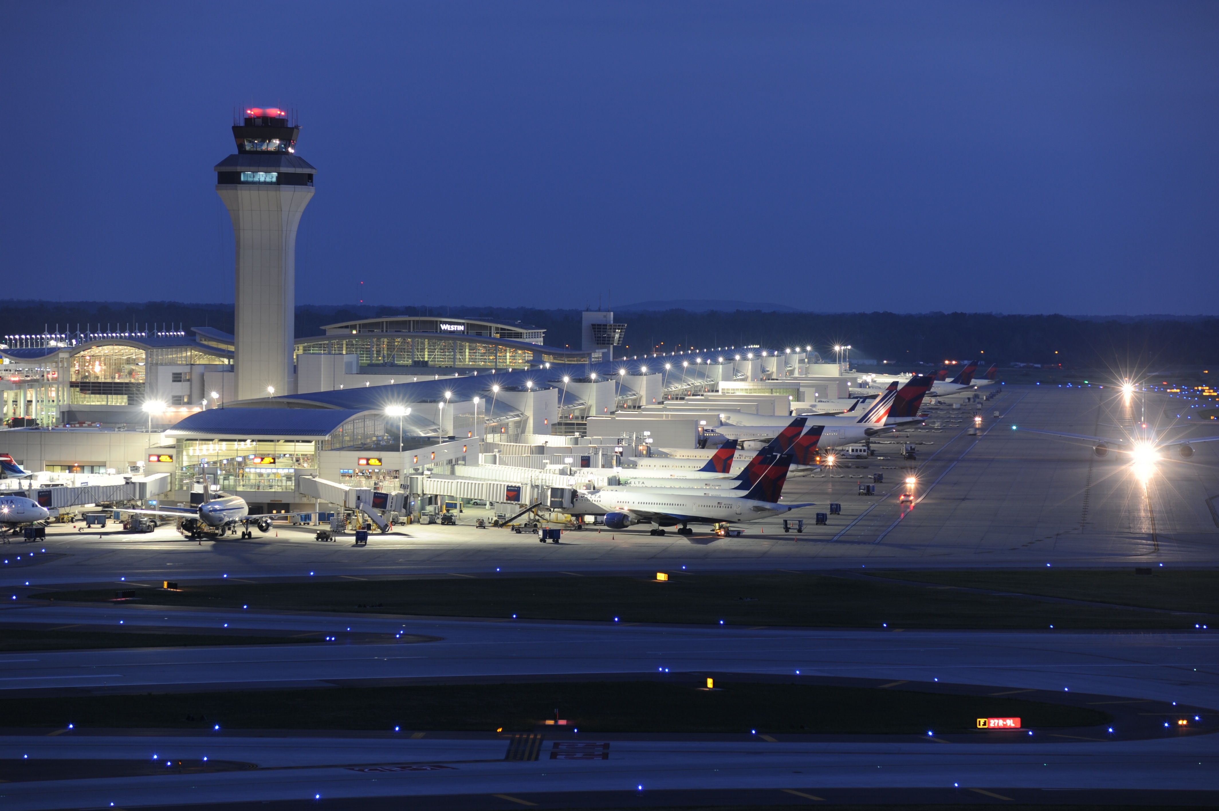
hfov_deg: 13.3
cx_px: 610
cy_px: 406
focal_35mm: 155
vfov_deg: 8.8
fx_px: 5245
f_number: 5
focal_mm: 155
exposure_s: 1.3
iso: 200
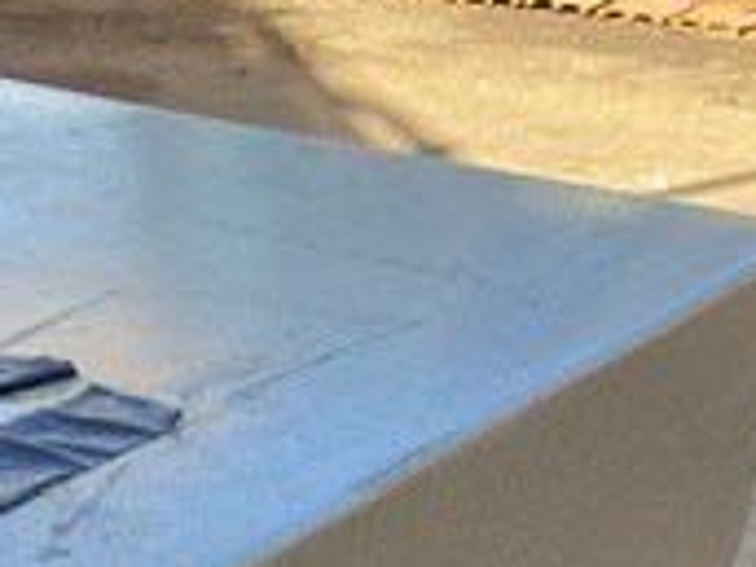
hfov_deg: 19.0
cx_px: -176
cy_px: 1029
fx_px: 2118
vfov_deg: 13.6
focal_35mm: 97
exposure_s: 1/238
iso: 32
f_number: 1.8
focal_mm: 4.25
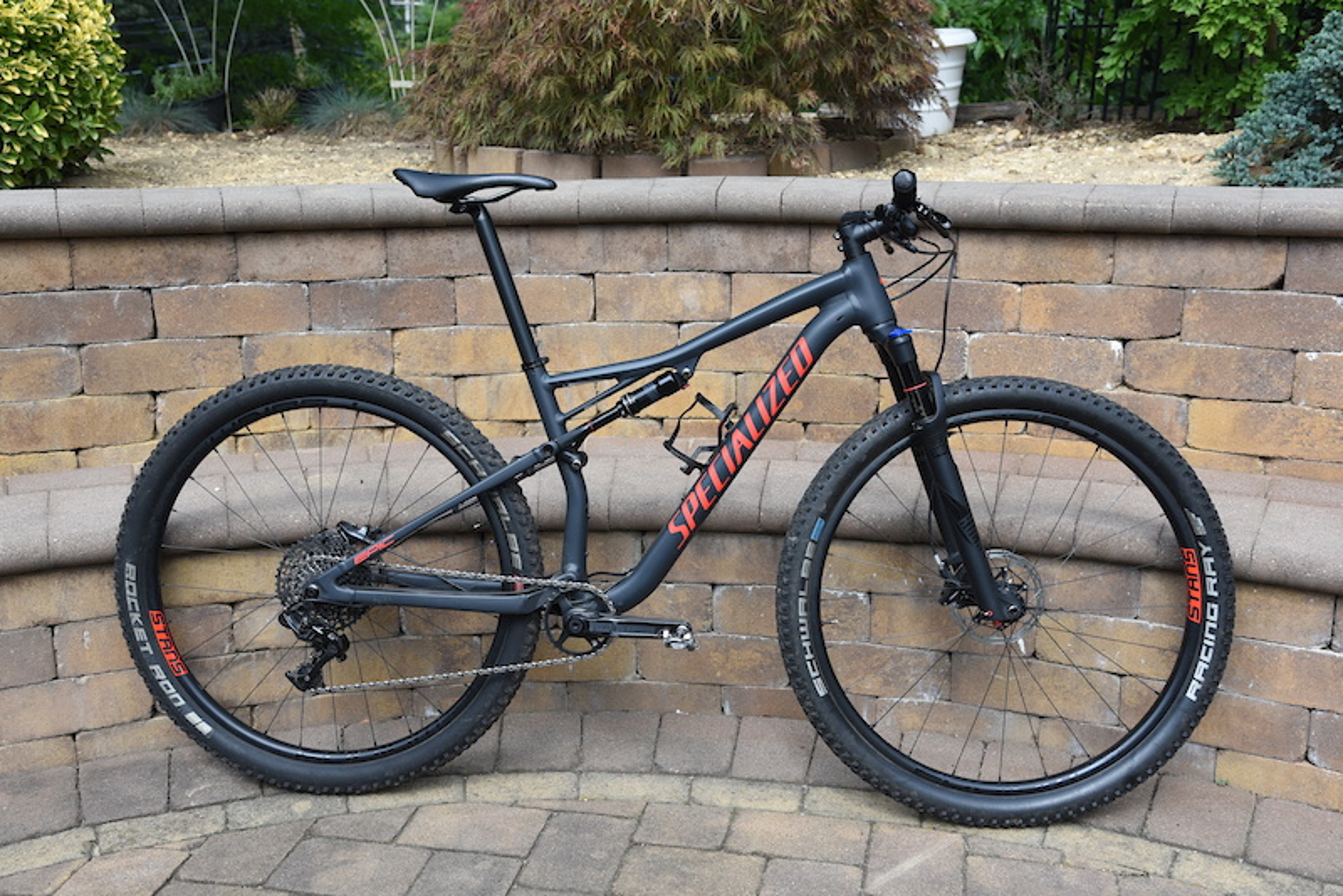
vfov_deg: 33.4
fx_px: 1493
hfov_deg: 48.4
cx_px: 672
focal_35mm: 40
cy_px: 448
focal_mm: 40
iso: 320
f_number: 7.1
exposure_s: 1/200
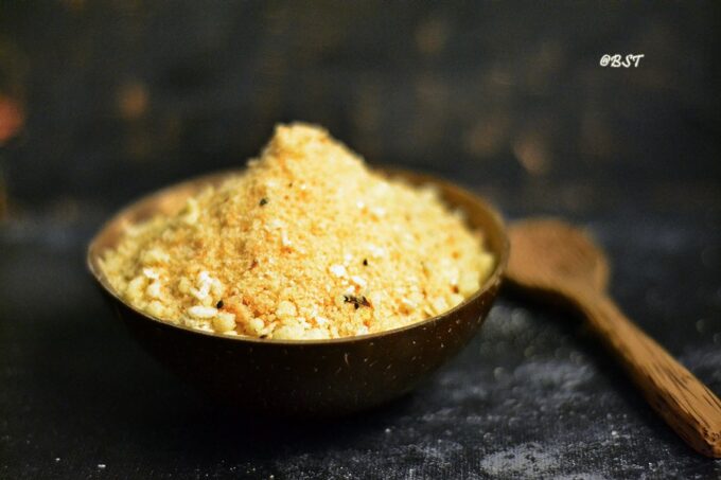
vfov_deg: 18.2
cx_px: 360
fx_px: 1502
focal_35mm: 75
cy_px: 240
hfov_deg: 27.0
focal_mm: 50
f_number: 1.8
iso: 3200
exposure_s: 1/60
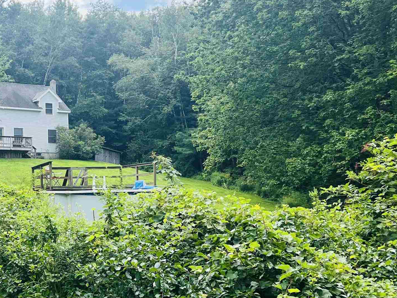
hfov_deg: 33.1
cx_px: 65
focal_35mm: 56
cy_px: 136
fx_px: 642
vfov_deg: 26.1
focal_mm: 5.7
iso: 50
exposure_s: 1/1511
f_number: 1.5
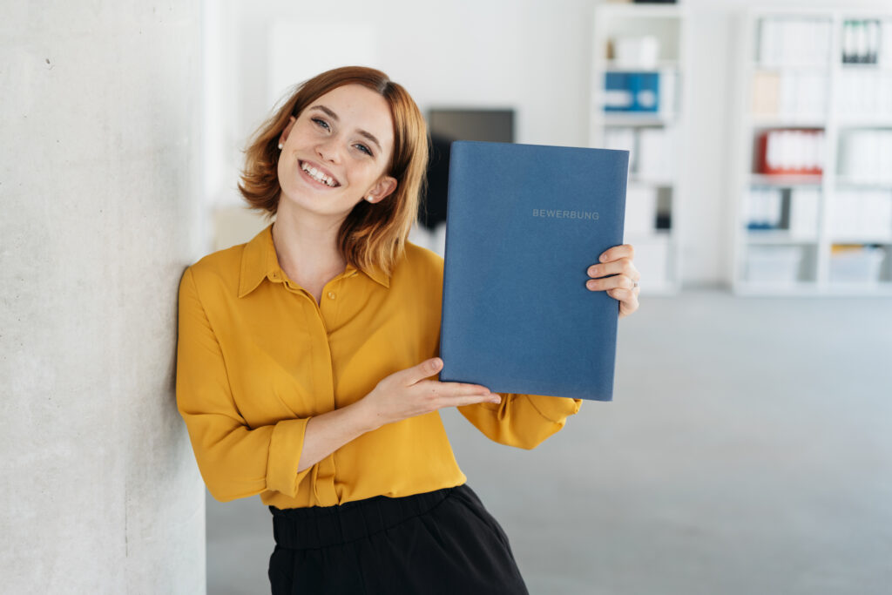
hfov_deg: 36.2
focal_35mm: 55
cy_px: 298
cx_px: 446
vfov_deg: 24.6
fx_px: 1363
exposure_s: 1/125
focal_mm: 55
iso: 160
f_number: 2.2
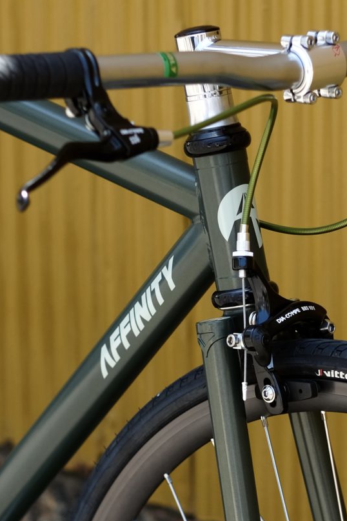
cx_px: 240
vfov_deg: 9.7
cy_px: 328
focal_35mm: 213
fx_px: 3082
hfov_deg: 6.4
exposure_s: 1/1000
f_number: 2.2
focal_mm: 56
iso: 200
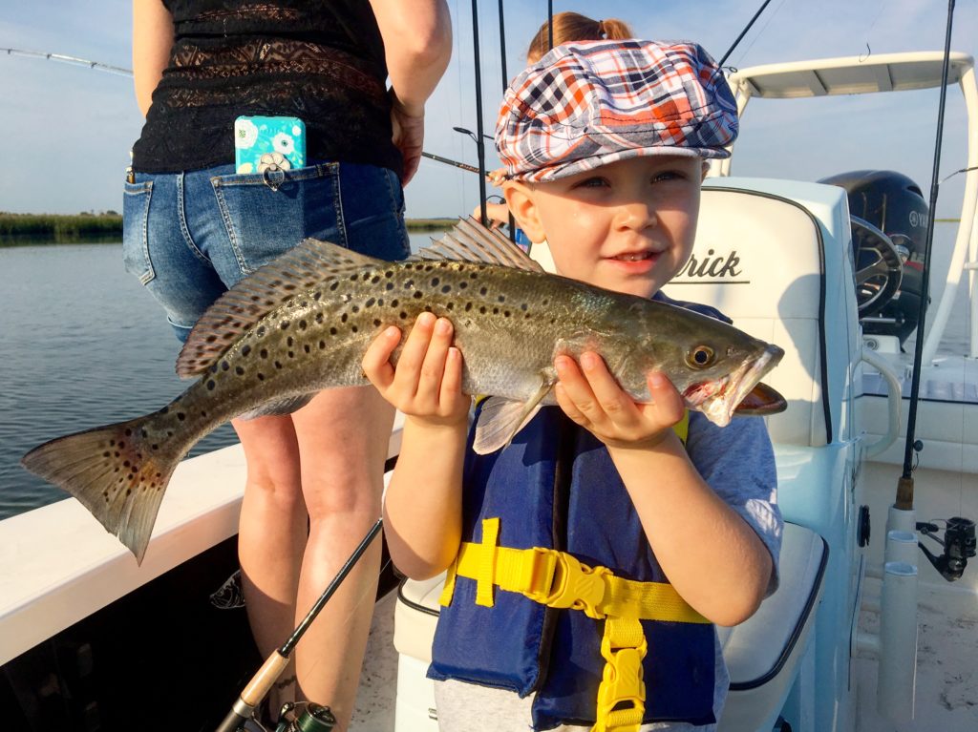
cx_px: 489
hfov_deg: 61.7
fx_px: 819
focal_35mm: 29
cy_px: 366
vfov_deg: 48.2
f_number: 2.2
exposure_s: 1/2024
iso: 25
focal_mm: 4.15
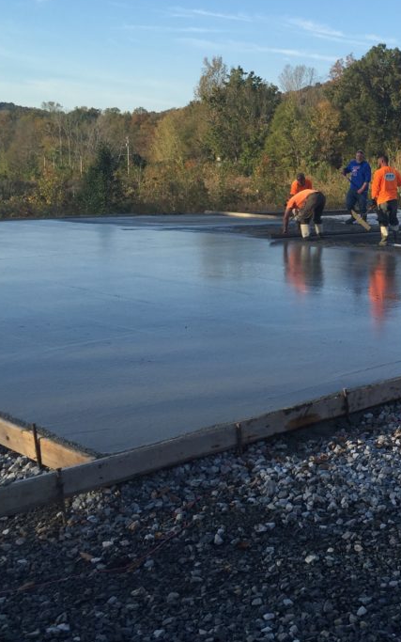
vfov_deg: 41.7
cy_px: 272
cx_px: 401
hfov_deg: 25.5
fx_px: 839
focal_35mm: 48
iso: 32
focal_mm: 4.15
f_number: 2.2
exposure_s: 1/989
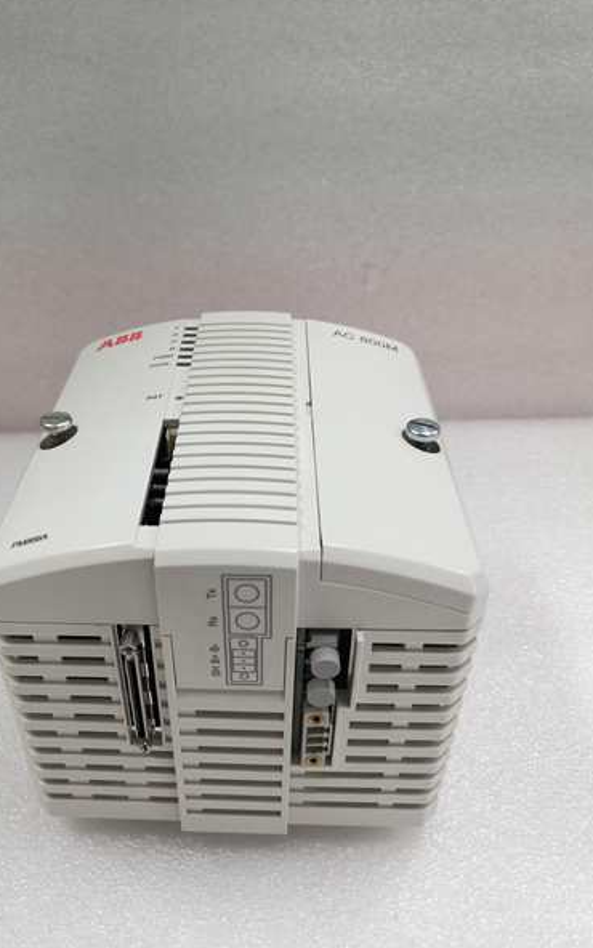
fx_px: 750
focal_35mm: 29
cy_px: 469
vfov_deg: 64.6
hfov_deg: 43.0
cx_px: 247
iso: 160
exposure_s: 1/50
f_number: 1.8
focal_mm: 3.95
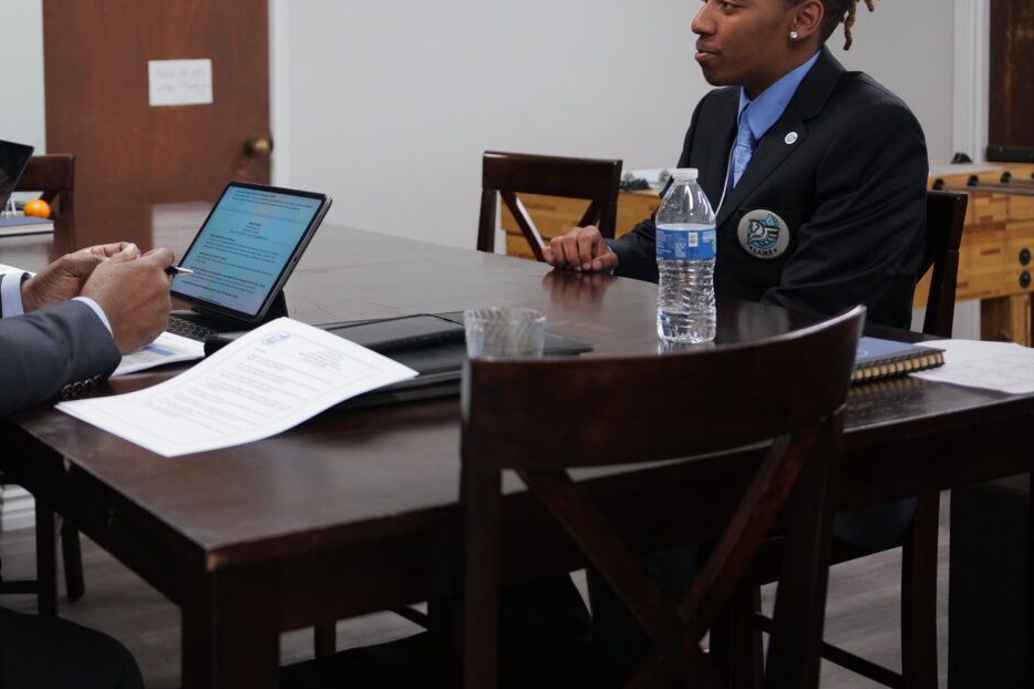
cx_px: 193
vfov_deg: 26.0
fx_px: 1464
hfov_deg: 37.4
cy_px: 148
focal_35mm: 51
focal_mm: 31
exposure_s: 1/60
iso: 1000
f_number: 2.8
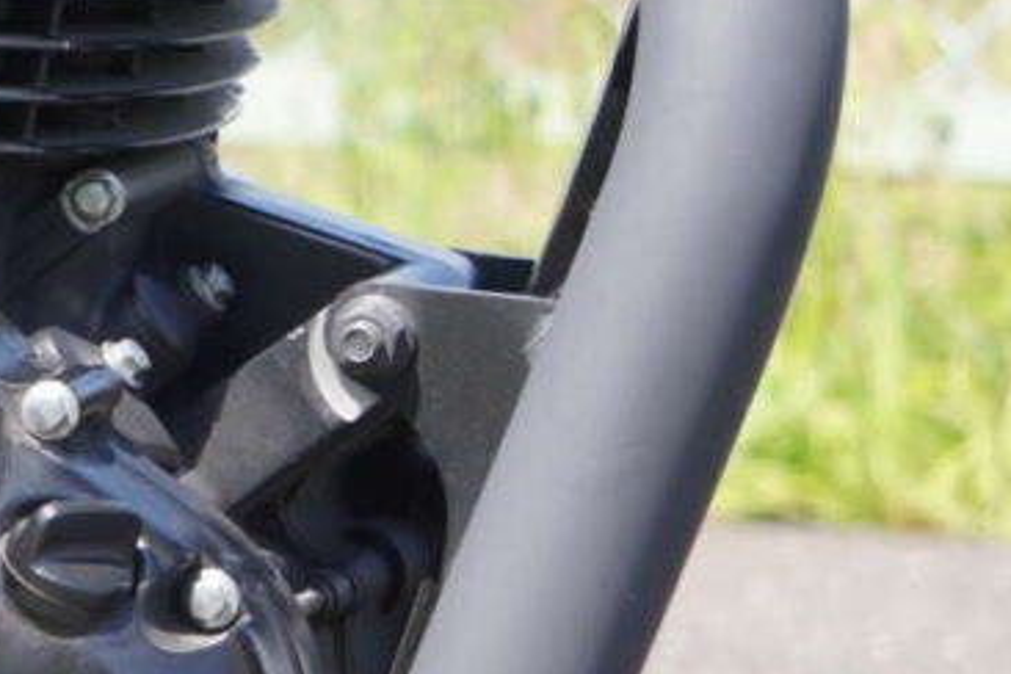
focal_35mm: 484
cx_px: -751
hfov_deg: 4.2
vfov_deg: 2.8
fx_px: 13594
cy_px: 213
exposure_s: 1/160
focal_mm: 77
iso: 100
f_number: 5.6
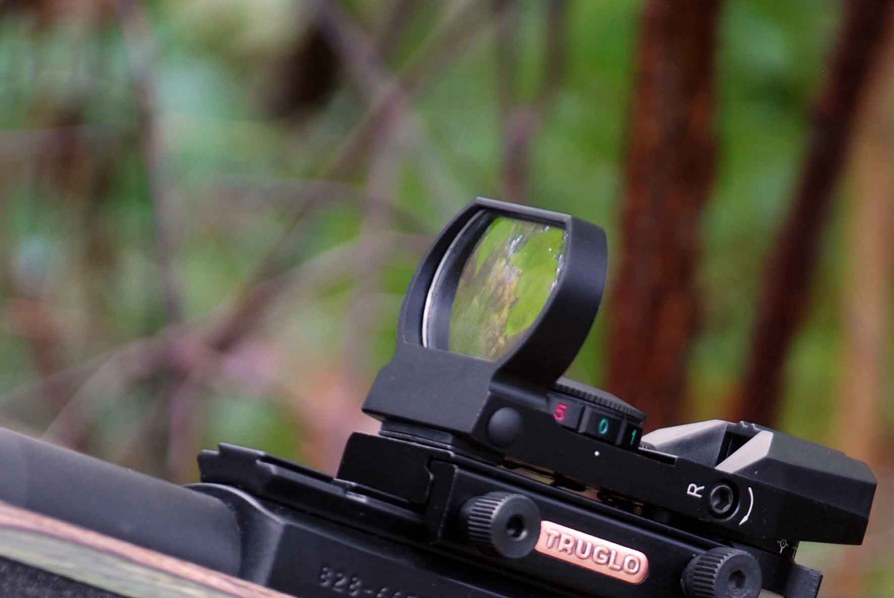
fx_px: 11387
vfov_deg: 3.0
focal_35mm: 458
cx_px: 548
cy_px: 634
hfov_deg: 4.5
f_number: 5.6
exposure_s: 1/2.5
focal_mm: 140
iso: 100
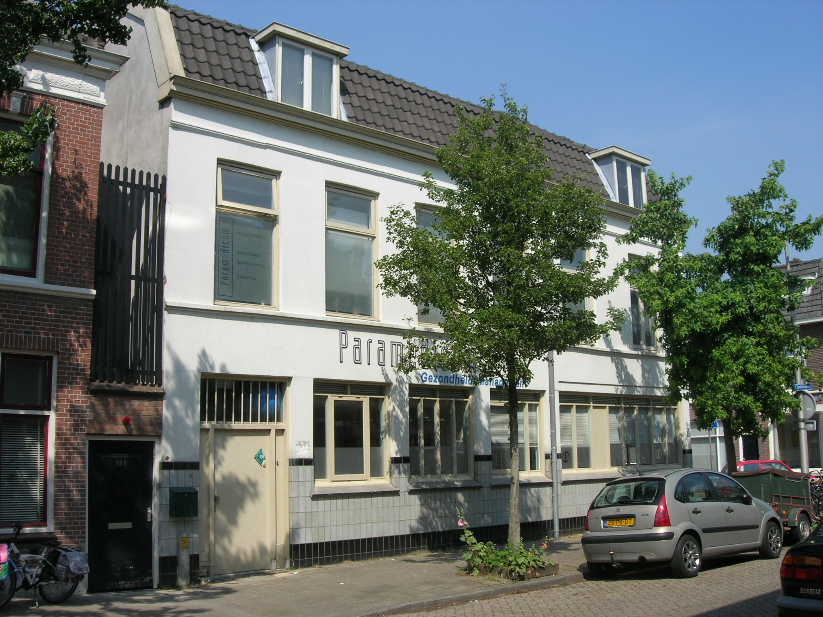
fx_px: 903
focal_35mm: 38
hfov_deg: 49.0
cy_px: 308
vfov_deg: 37.7
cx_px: 412
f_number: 4.8
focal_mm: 7.8
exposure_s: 1/588
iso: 64
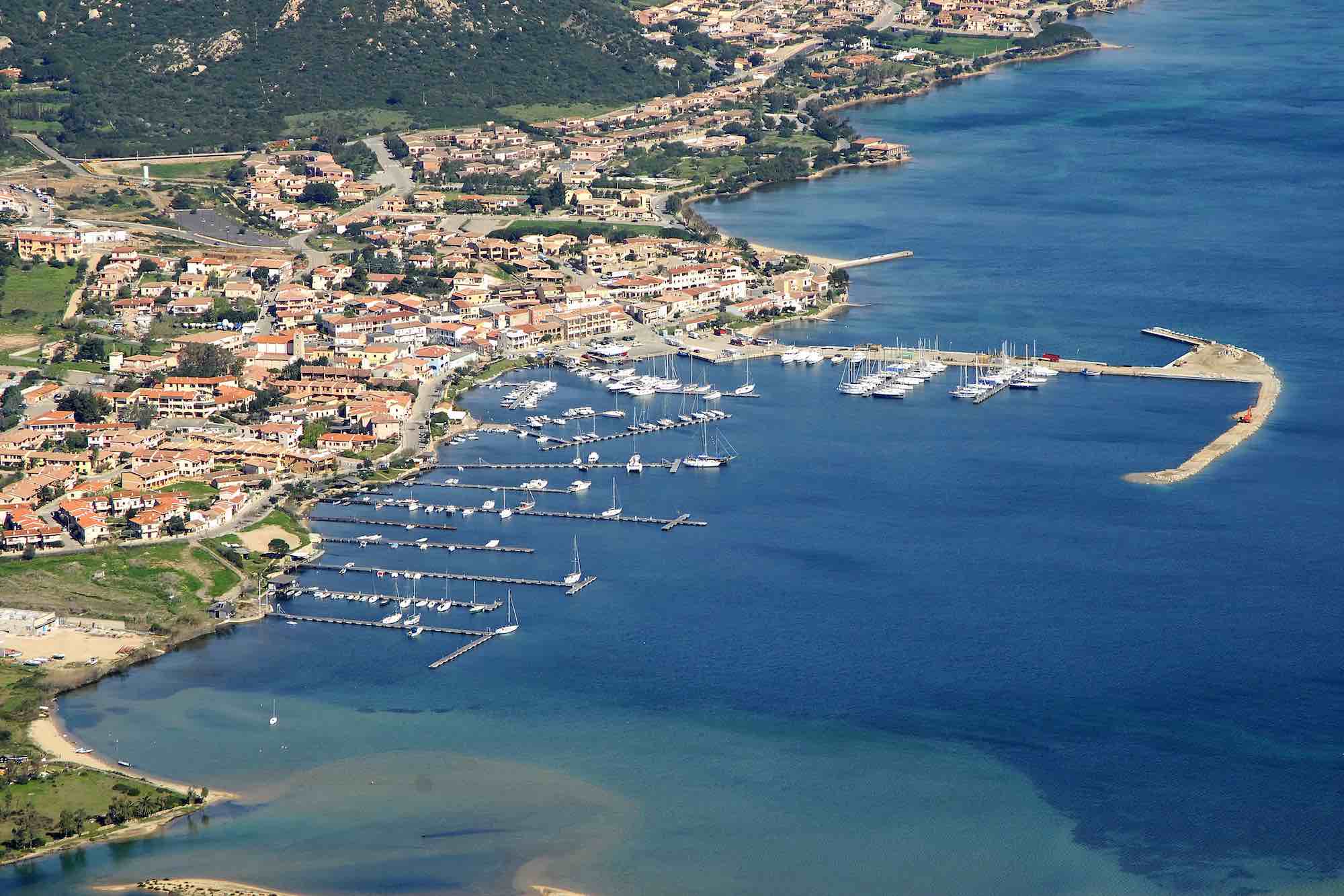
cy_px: 448
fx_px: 5319
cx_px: 672
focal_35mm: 142
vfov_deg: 9.6
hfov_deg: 14.4
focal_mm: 95
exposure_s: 1/1000
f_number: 7.6
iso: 400
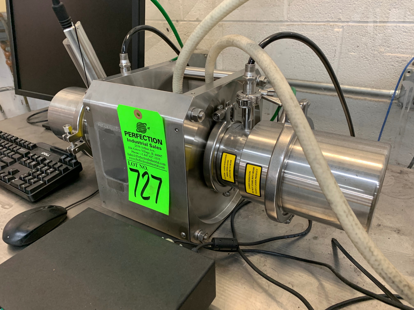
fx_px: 311
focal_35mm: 26
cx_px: 207
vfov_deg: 53.1
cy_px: 155
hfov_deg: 67.3
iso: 200
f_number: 1.8
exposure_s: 1/60
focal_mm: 4.25
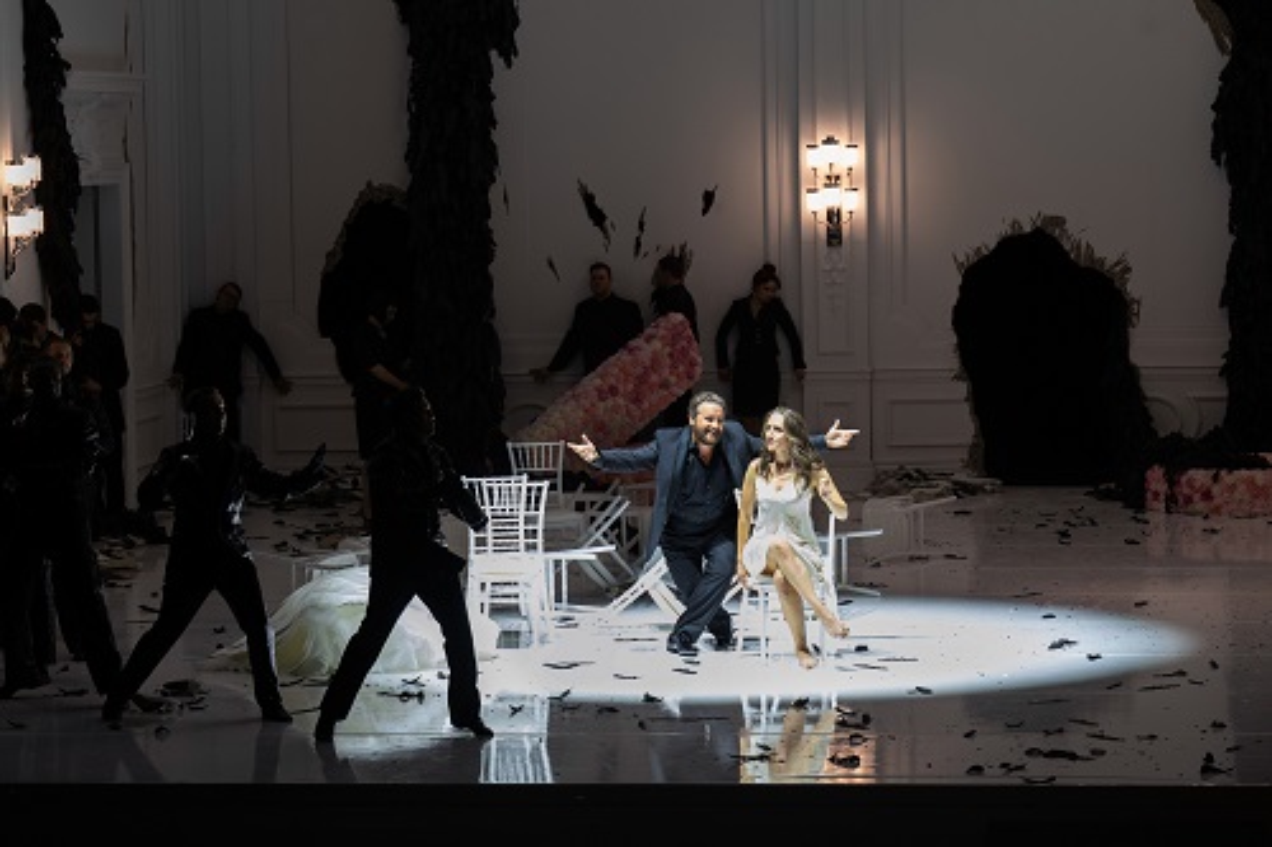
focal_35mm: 115
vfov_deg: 11.9
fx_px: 4062
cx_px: 636
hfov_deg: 17.8
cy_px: 424
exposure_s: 1/200
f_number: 5
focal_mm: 115
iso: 800
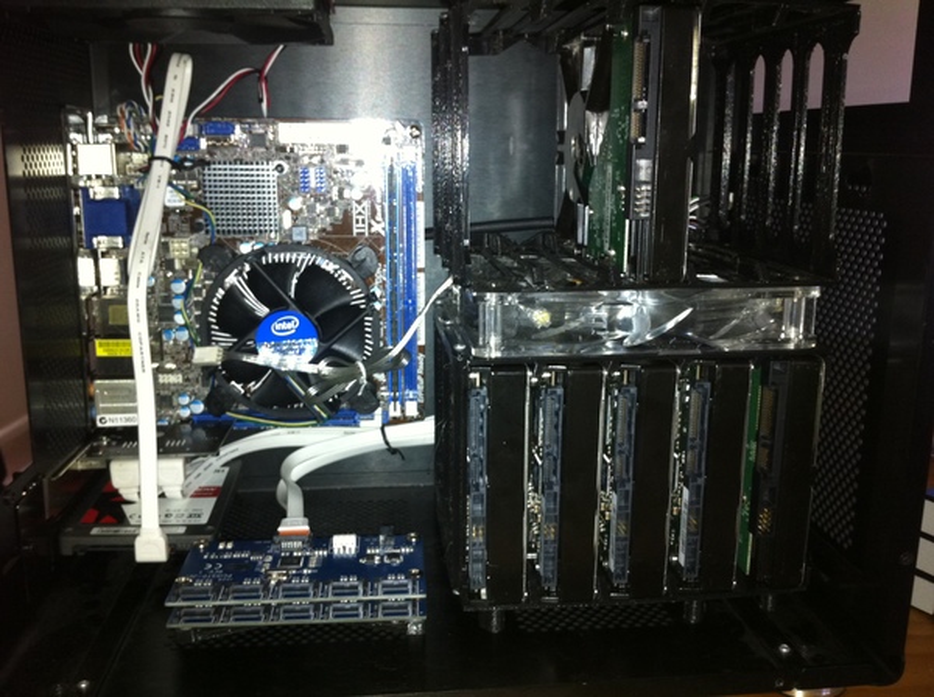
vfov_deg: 40.6
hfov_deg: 52.7
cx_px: 467
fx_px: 943
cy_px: 348
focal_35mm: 35
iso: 125
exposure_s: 1/15
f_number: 2.8
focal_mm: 3.85
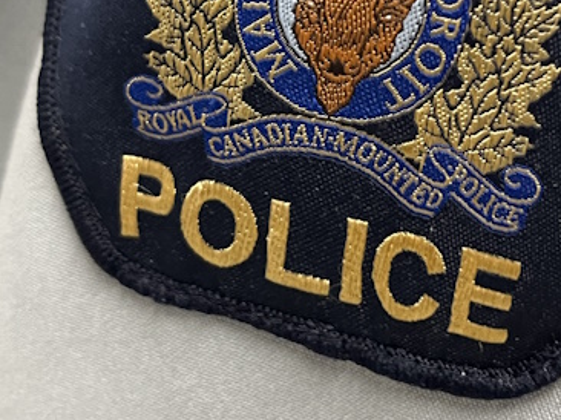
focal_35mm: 69
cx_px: 376
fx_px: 1118
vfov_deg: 21.0
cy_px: 82
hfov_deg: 28.0
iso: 250
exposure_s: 1/60
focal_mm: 5.1
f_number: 1.6
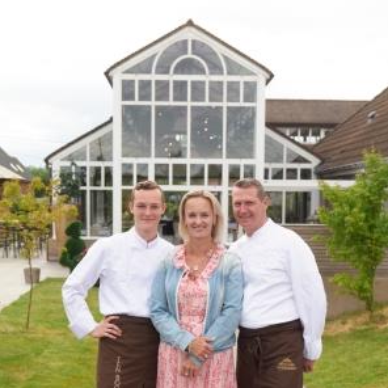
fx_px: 685
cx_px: 195
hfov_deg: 31.6
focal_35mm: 54
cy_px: 269
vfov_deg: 31.3
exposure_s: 1/125
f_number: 5.6
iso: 100
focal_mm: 42
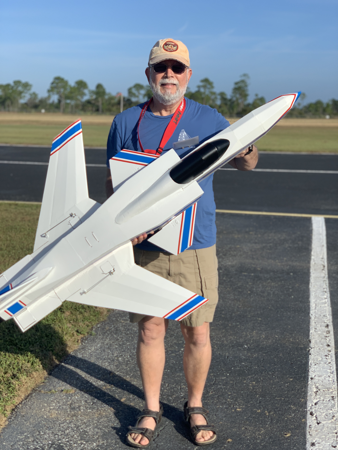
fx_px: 677
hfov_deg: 28.0
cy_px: 225
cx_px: 169
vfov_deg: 36.8
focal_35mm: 52
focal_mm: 6
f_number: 2.4
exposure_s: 1/1996
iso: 16
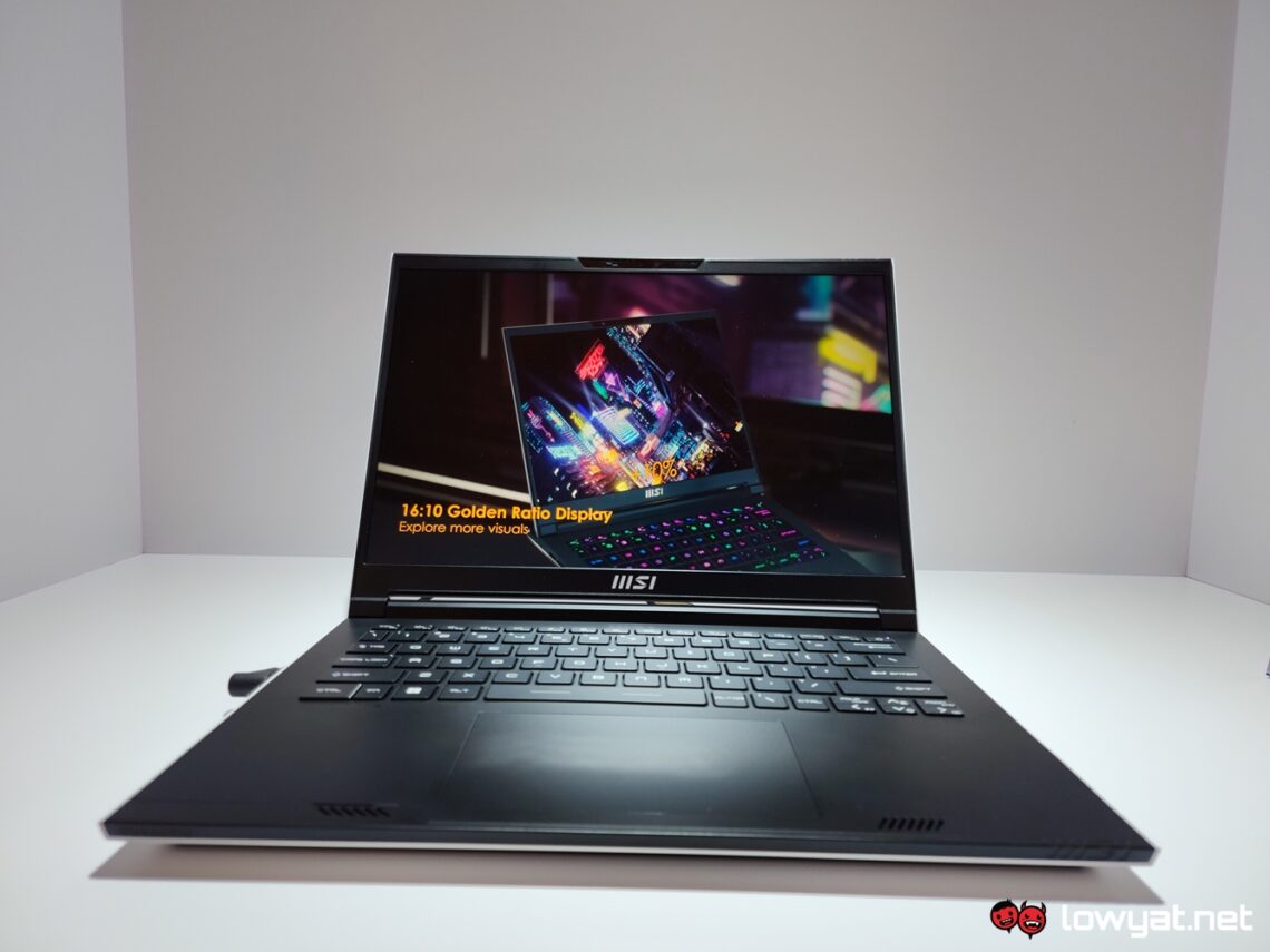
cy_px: 476
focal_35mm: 23
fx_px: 844
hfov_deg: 73.9
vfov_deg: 58.9
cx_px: 635
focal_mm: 6.4
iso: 32
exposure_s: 1/60
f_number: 1.8
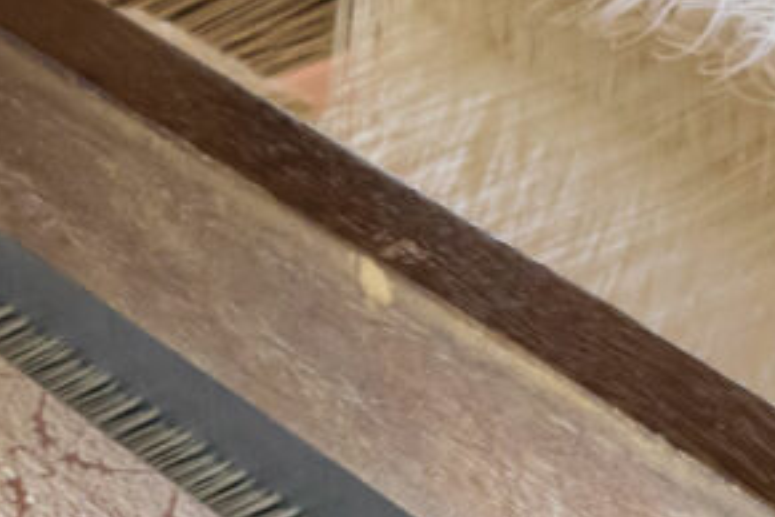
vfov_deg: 7.9
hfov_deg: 11.8
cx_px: 511
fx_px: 3746
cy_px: 397
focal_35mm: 174
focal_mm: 22
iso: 3200
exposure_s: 1/100
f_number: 7.1
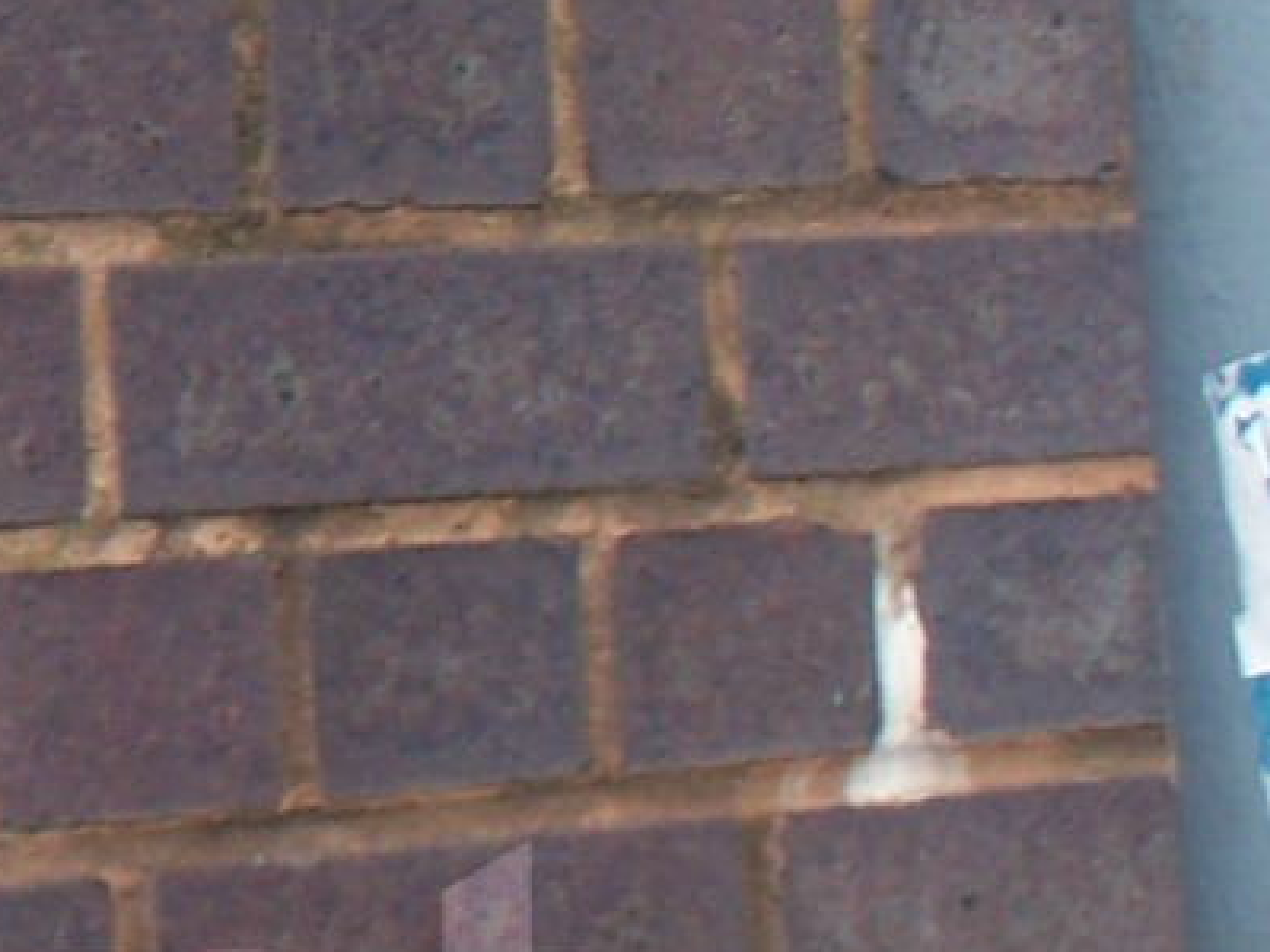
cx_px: -1626
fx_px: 8729
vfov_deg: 6.2
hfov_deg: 7.8
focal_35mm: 238
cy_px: -548
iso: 64
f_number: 2.8
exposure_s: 1/160
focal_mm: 7.54
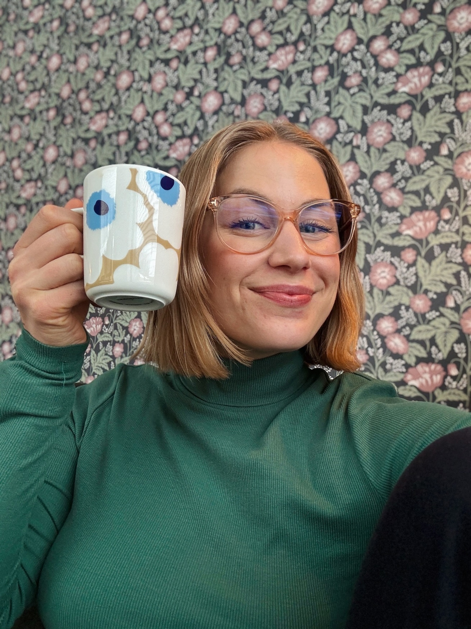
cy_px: 314
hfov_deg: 46.8
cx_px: 236
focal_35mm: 30
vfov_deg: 60.0
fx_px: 544
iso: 160
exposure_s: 1/50
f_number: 1.9
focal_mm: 2.69
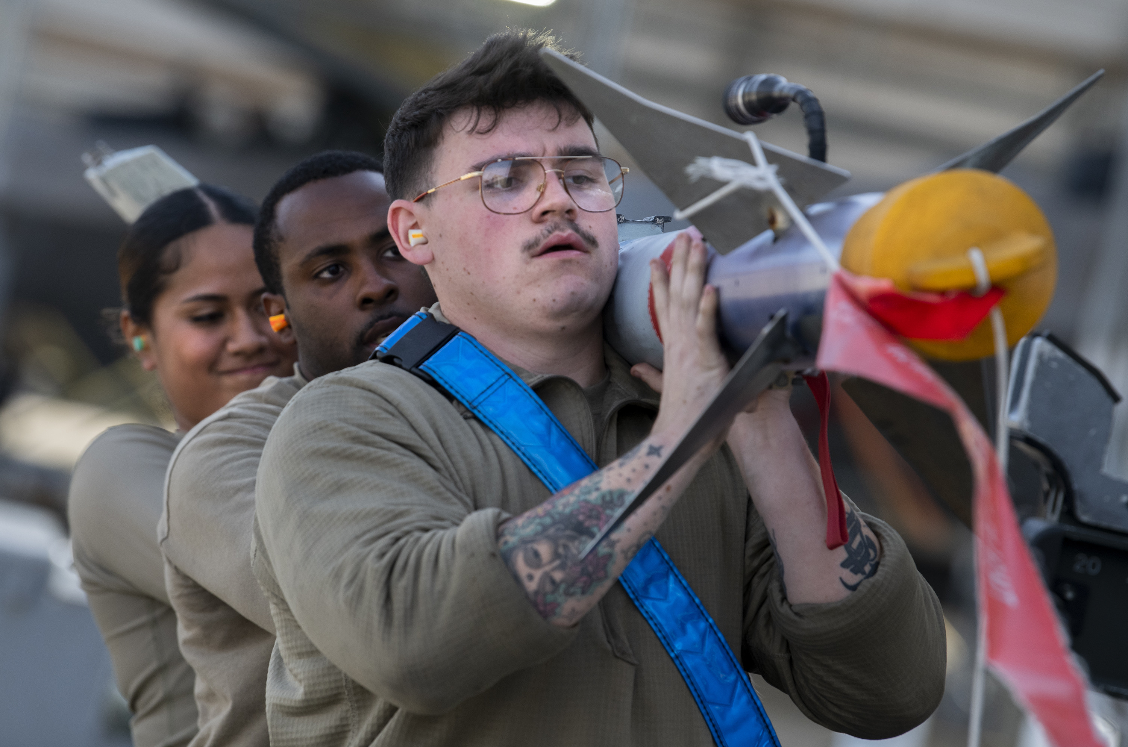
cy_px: 374
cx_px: 564
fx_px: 5785
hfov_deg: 11.1
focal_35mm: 185
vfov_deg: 7.4
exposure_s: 1/2000
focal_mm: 185
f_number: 4
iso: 500
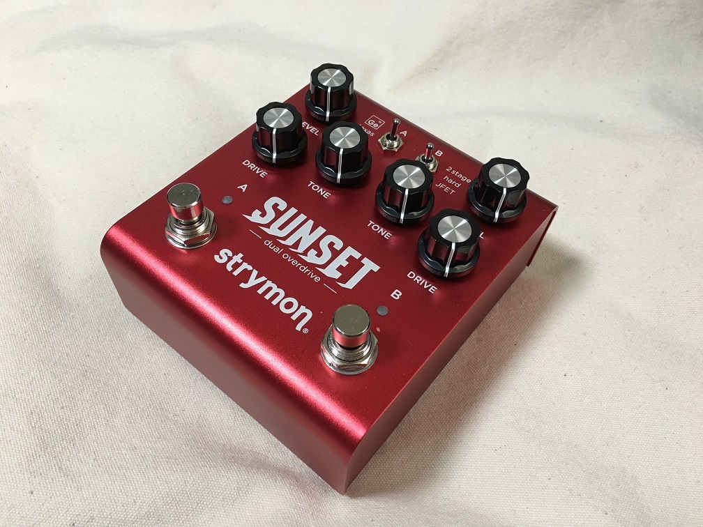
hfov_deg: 61.7
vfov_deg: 48.2
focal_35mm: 29
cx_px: 352
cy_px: 264
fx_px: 589
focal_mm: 4.15
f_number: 2.2
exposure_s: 1/33
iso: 160
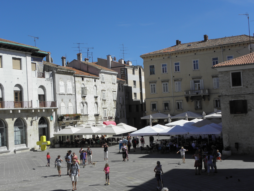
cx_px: 127
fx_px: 389
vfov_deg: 27.5
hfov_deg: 36.2
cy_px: 96
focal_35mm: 53
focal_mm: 9.57
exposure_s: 1/500
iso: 64
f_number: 5.6
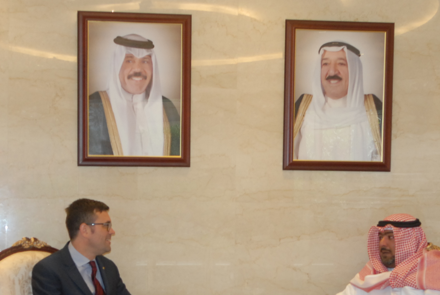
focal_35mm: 96
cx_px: 180
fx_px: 1176
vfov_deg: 14.2
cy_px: 262
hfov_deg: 21.2
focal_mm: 31
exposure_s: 1/60
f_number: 4
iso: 400
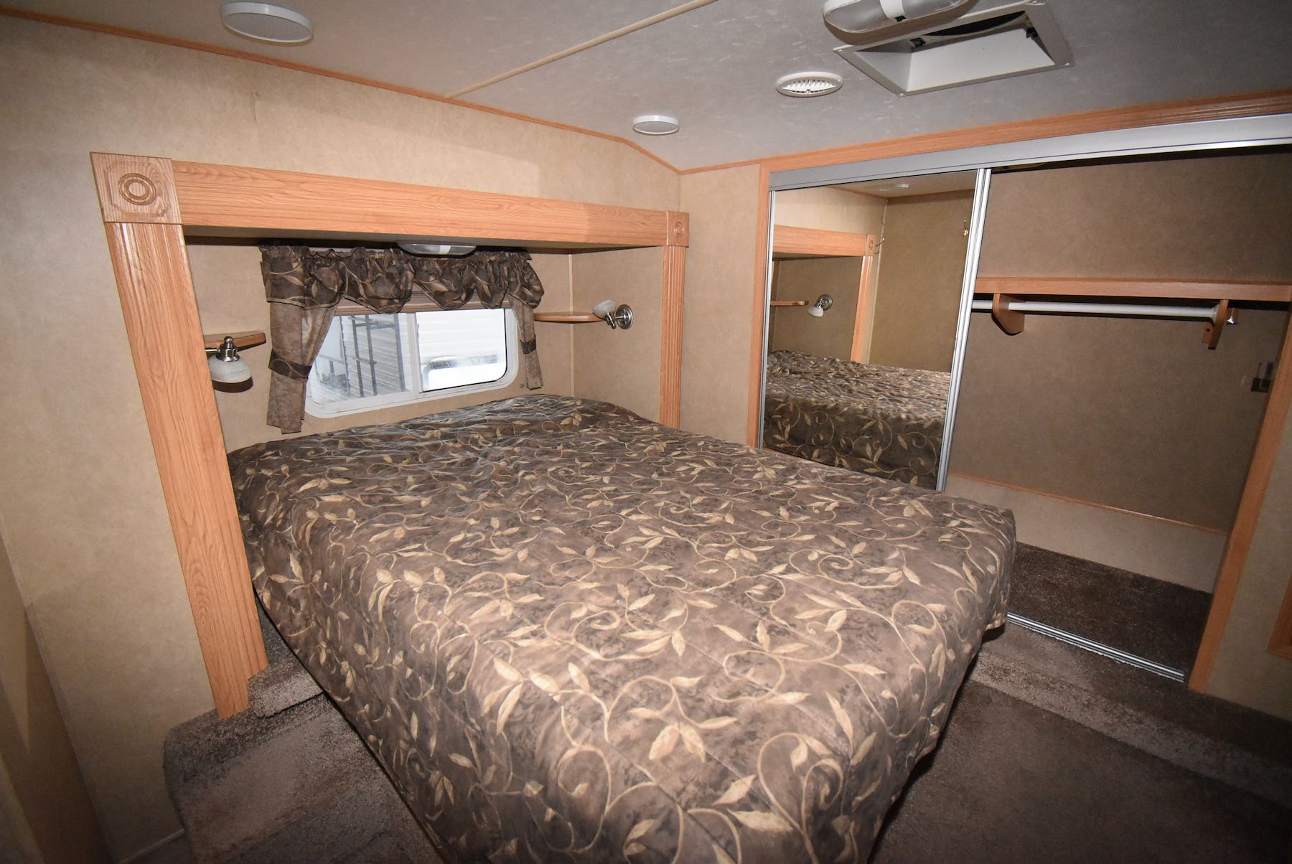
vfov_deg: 77.5
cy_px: 432
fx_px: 539
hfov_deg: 100.3
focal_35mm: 15
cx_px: 646
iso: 4500
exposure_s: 1/60
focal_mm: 10
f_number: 4.5
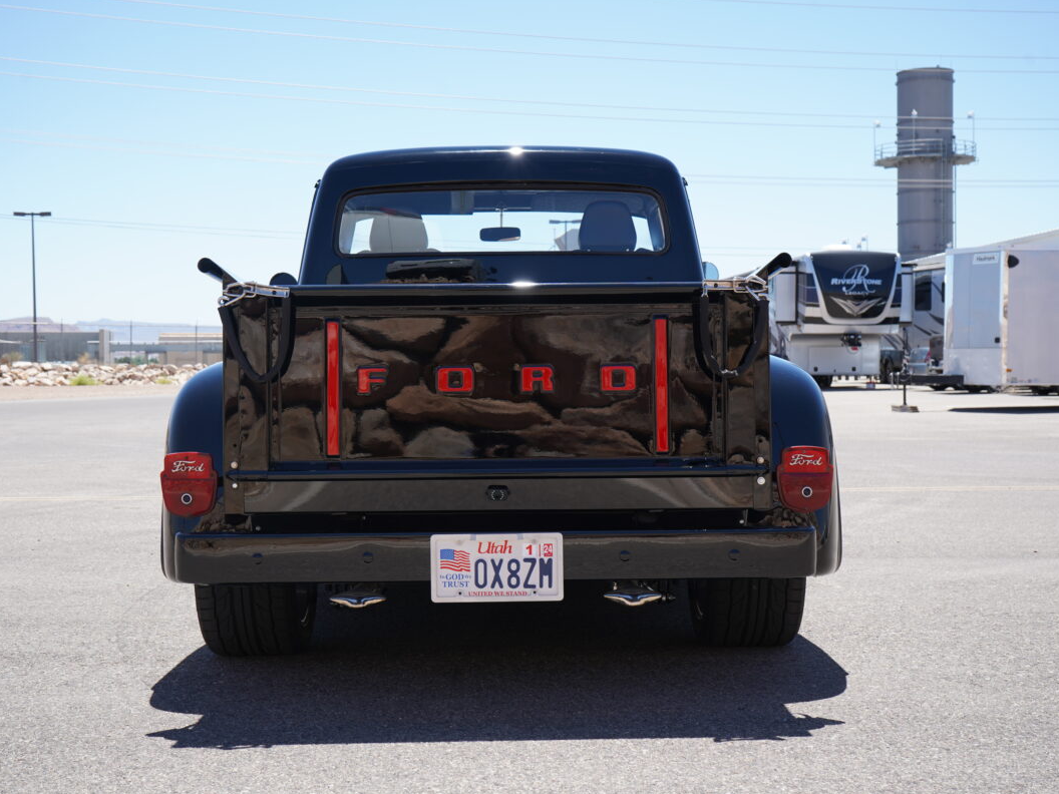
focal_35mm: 47
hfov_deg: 40.4
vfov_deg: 30.9
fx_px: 1438
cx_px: 533
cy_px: 397
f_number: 7.1
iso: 100
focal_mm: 43
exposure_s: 1/160
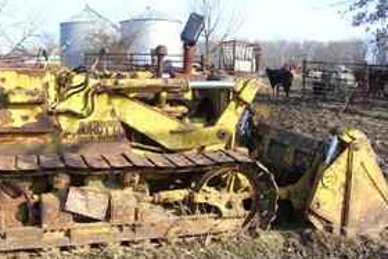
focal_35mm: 46
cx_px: 162
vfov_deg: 29.3
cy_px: 145
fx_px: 496
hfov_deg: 42.6
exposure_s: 1/500
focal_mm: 6
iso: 80
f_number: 2.7
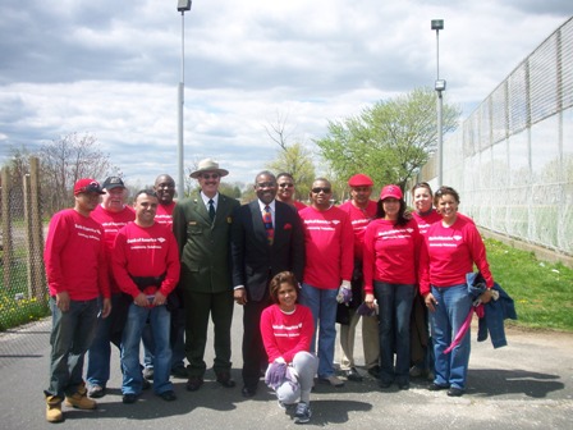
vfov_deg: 37.7
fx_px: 629
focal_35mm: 38
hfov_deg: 49.0
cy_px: 215
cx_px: 286
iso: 64
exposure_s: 1/500
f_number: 3.9
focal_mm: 6.3
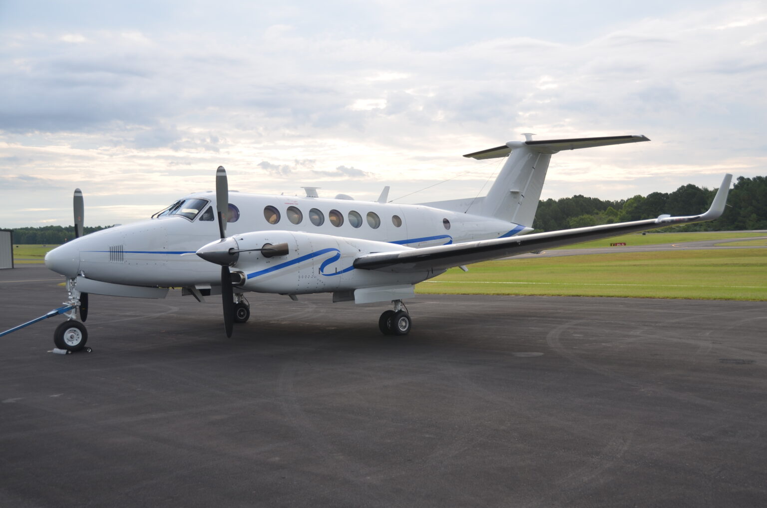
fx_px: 829
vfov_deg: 34.1
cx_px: 384
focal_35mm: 39
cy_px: 254
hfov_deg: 49.6
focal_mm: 26
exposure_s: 1/100
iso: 100
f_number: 4
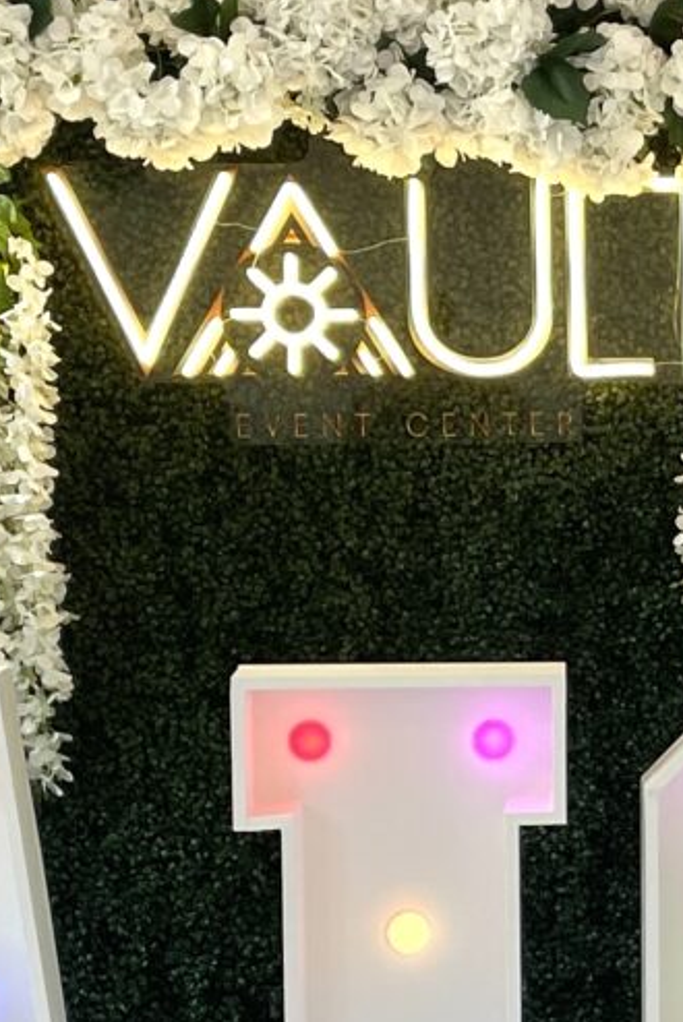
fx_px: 3183
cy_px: 670
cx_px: 967
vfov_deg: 18.2
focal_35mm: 112
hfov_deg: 11.8
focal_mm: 4.2
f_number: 1.6
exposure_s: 1/120
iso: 50
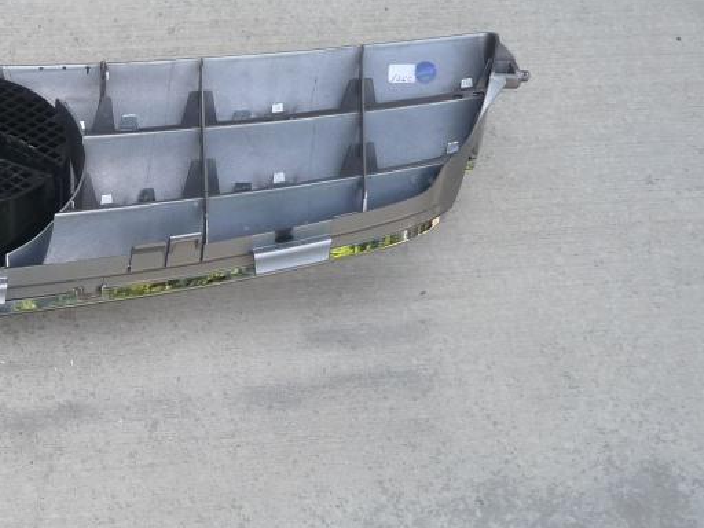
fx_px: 1342
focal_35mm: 66
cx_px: 11
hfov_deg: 27.8
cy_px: 256
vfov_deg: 22.3
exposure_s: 1/250
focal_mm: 4.7
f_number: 3.3
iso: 100
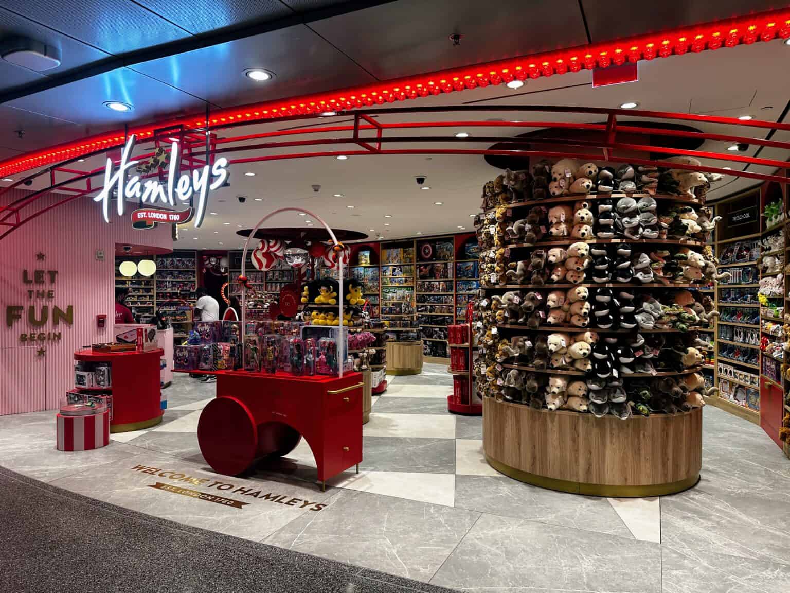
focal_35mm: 24
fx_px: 548
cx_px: 395
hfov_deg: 71.6
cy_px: 296
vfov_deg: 56.8
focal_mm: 6.86
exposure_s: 1/100
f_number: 1.78
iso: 100
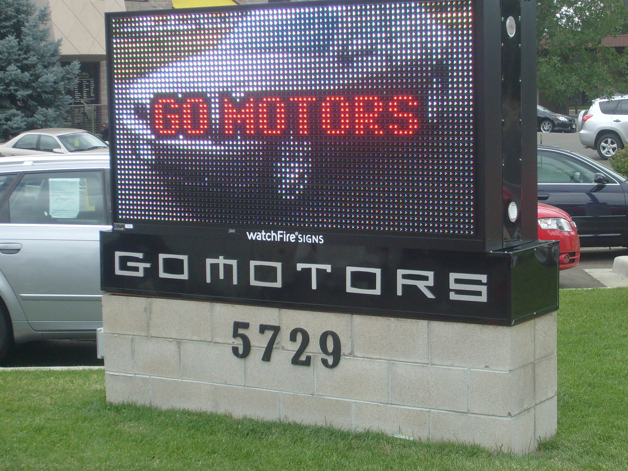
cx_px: 356
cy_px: 227
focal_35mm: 78
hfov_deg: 25.0
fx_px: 1415
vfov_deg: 18.9
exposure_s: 1/350
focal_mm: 10.3
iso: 80
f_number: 3.6
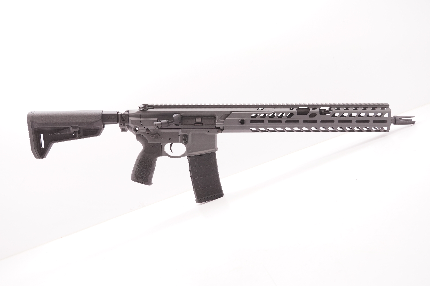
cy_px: 143
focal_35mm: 36
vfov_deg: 36.8
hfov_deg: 53.2
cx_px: 215
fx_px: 430
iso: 800
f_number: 5.6
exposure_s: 1/125
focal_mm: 24
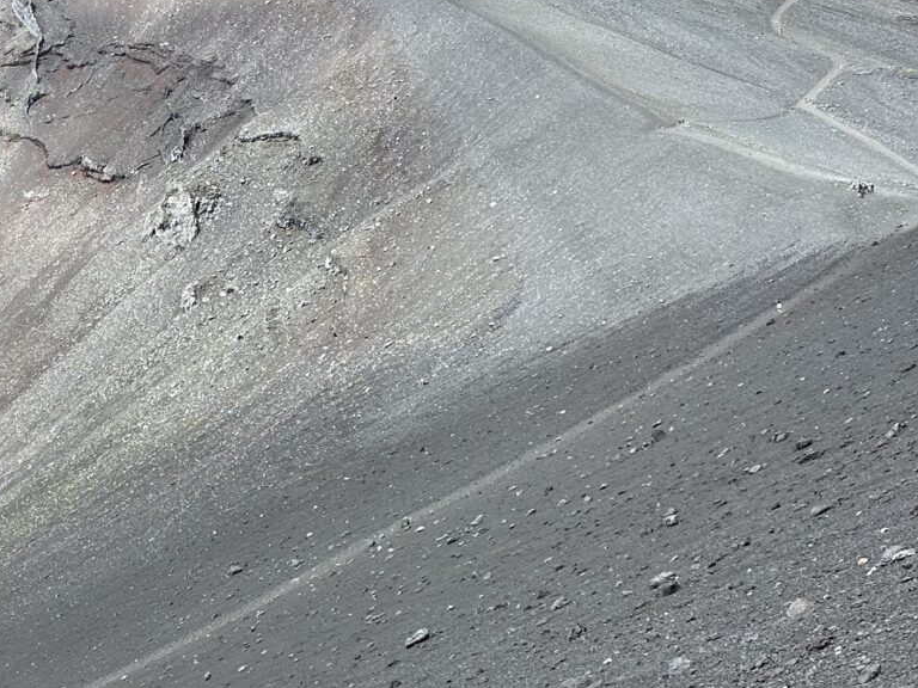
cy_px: 394
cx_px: -123
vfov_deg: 24.4
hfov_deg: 28.8
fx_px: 1591
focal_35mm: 60
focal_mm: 6.86
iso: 80
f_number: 1.78
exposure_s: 1/1779
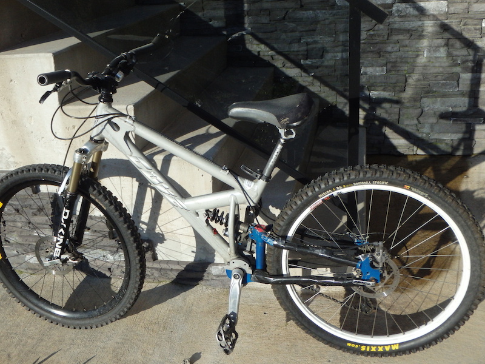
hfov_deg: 51.4
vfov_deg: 39.7
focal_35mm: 36
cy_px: 182
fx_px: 504
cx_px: 242
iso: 400
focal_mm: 6.4
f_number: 13
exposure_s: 1/320
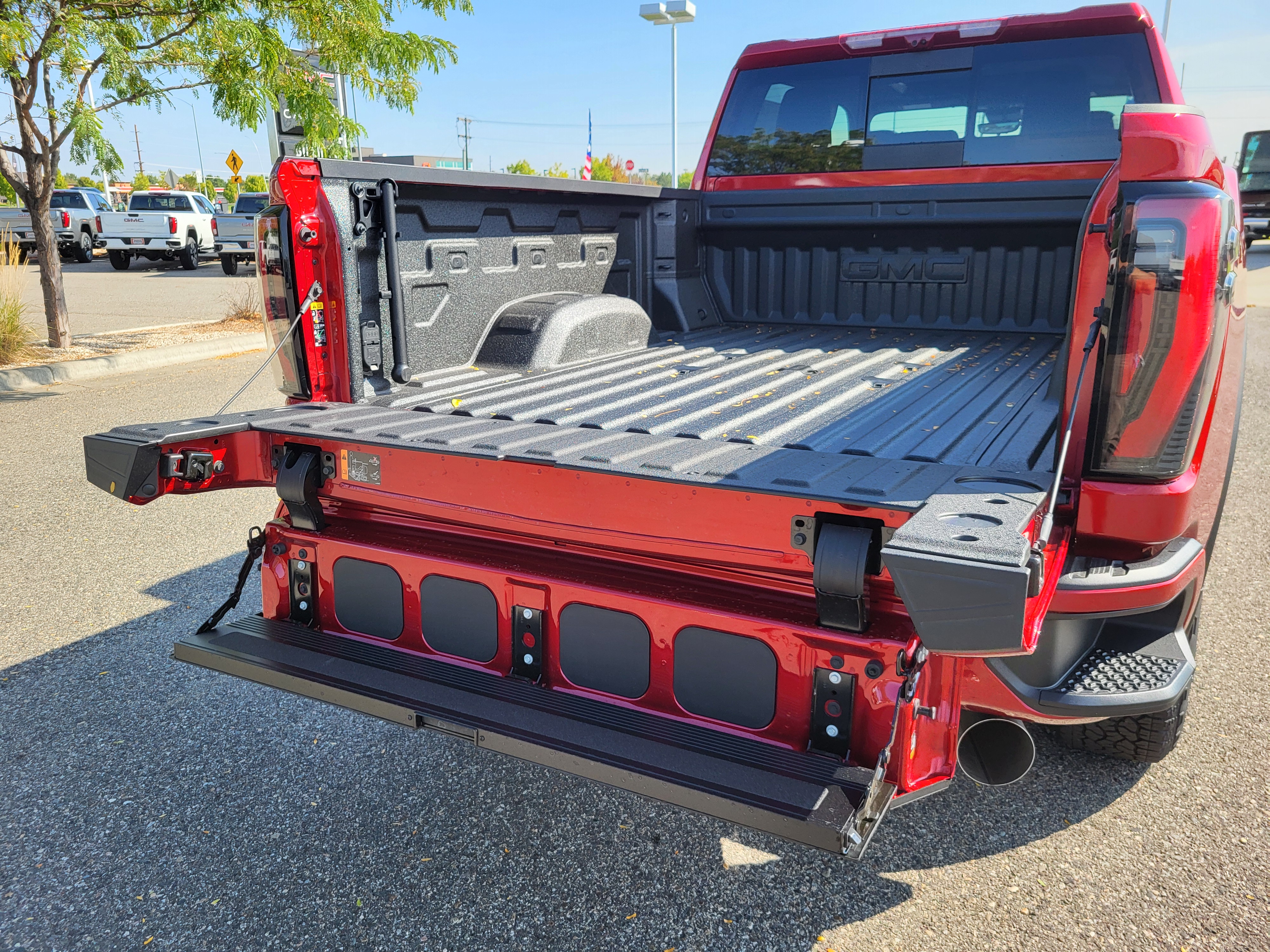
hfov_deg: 67.3
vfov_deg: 53.1
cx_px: 635
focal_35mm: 26
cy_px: 476
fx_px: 954
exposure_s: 1/820
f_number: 1.8
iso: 40
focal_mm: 5.4
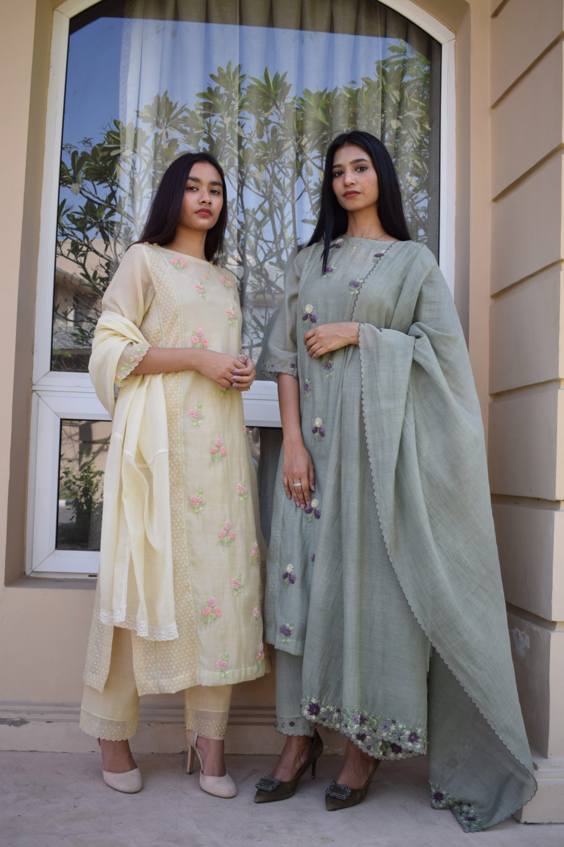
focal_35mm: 36
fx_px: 846
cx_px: 282
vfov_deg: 53.1
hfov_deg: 36.9
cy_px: 424
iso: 100
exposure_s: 1/160
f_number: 4
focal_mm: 24
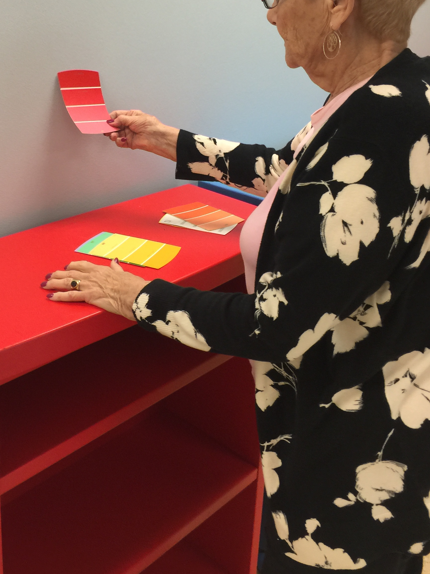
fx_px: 679
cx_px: 140
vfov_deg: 45.0
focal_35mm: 41
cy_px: 185
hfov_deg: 34.8
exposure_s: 1/15
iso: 40
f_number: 2.2
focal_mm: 4.15
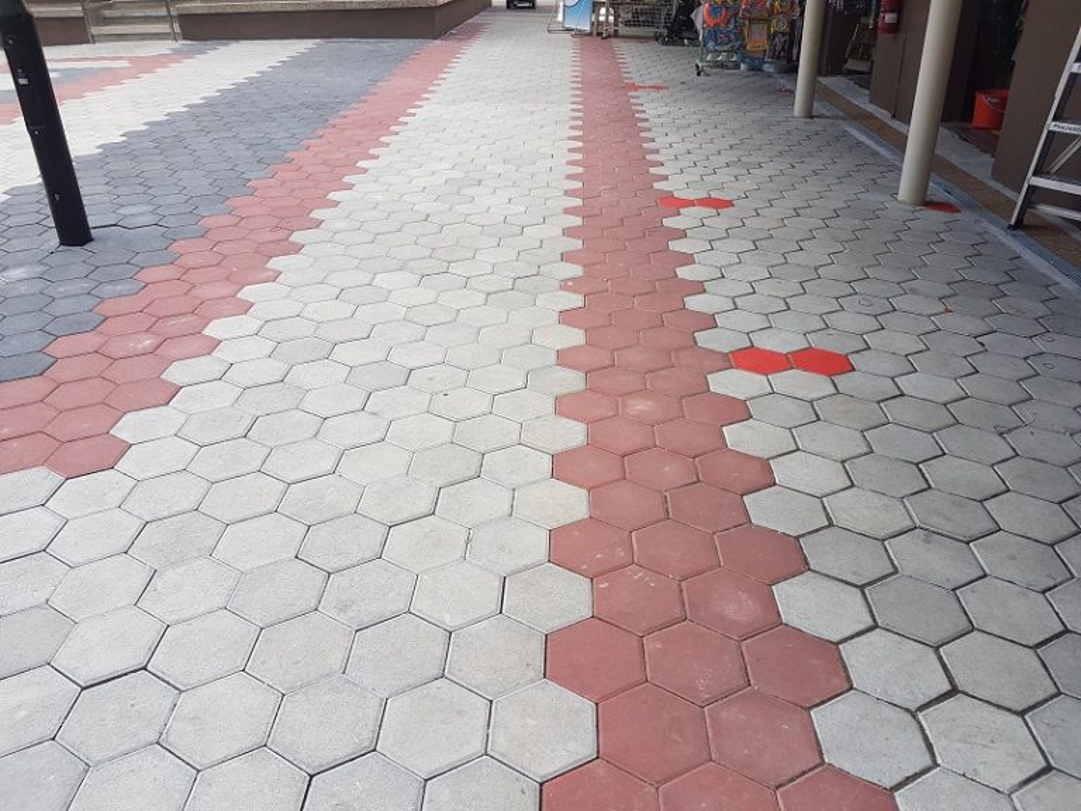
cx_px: 540
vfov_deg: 53.1
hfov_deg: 67.3
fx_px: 812
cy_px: 406
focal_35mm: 26
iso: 40
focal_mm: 4.2
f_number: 1.7
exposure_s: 1/365
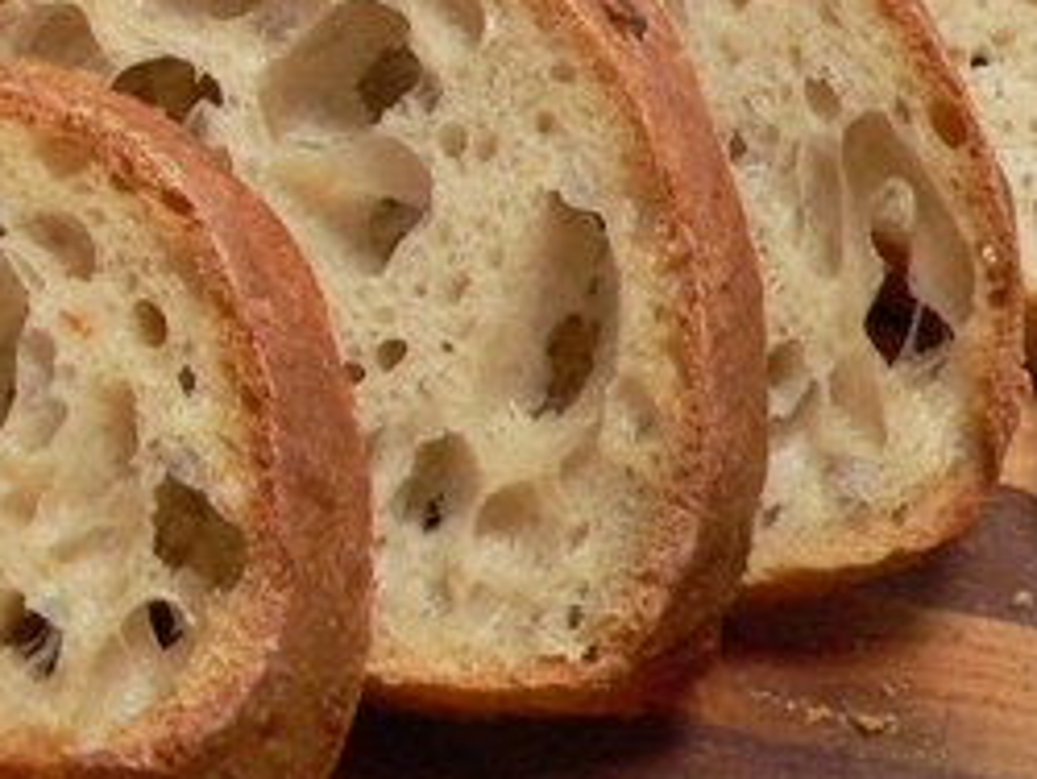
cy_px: 77
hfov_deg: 14.5
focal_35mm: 134
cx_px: 62
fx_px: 4018
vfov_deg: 11.0
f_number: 2.8
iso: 400
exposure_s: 1/6
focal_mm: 11.1
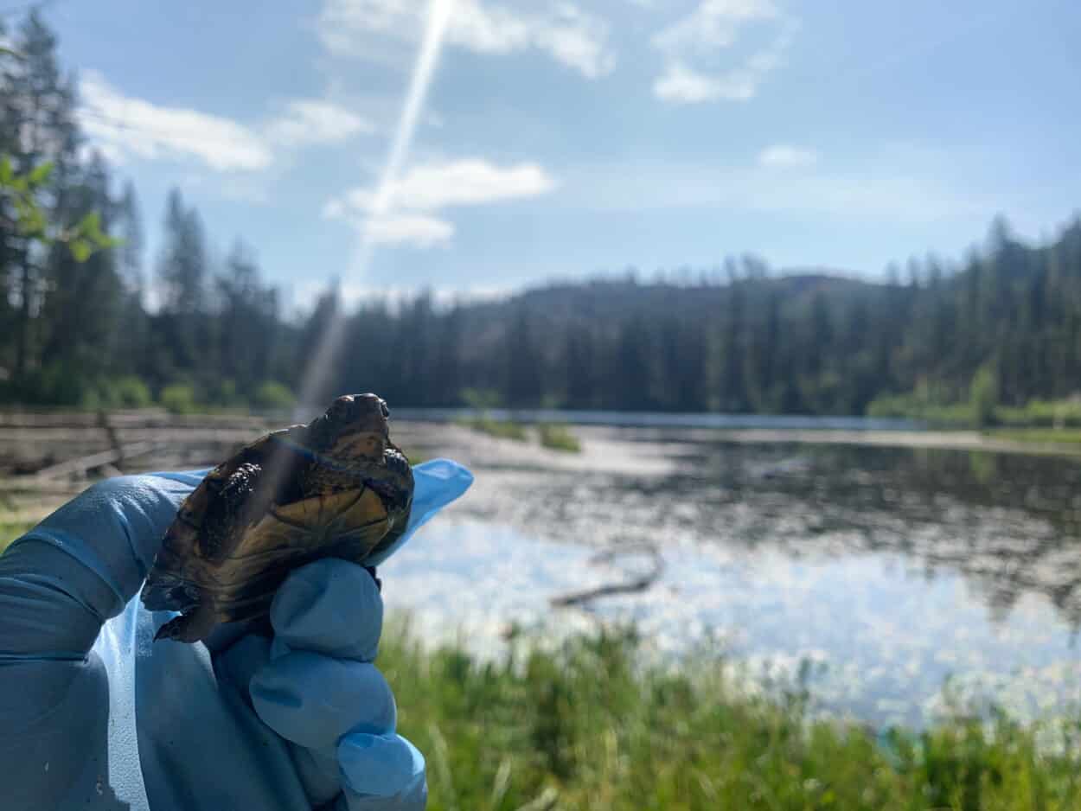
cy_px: 406
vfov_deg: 53.1
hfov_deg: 67.3
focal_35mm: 26
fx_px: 812
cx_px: 540
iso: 25
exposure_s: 1/1282
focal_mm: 4.25
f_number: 1.8
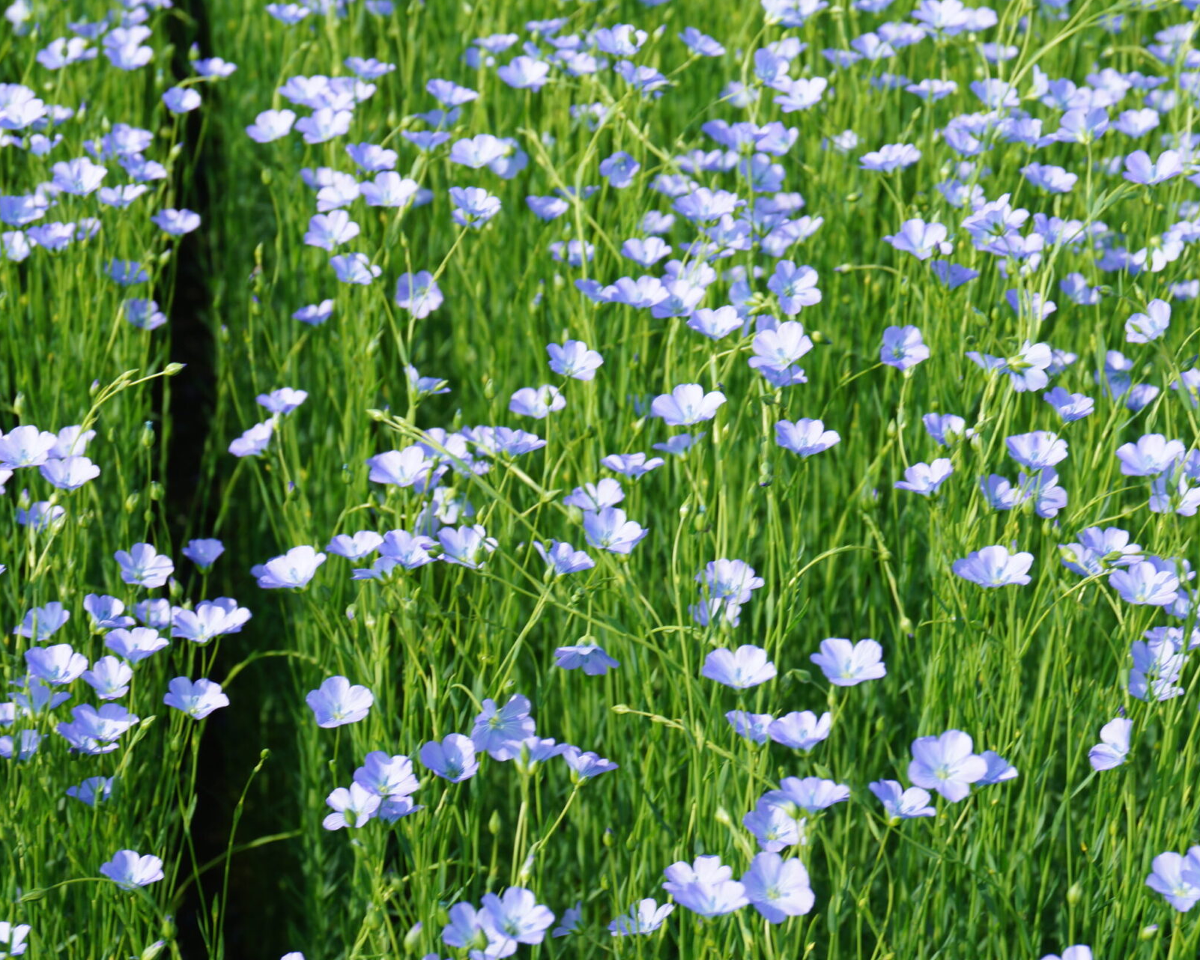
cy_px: 488
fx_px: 3431
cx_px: 699
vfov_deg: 15.9
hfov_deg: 19.8
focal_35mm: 97
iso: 100
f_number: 9
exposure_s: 1/160
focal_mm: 55
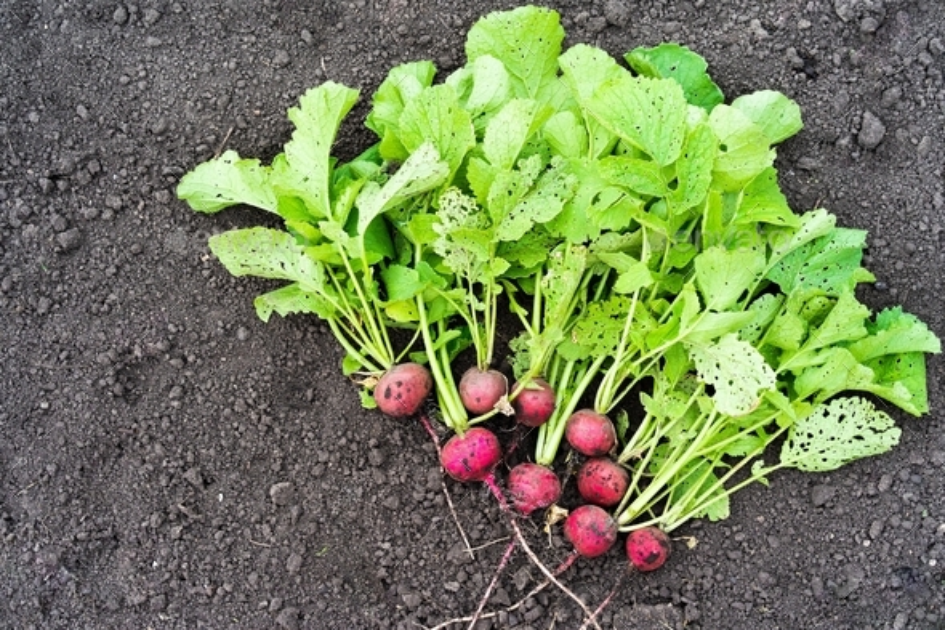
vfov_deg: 24.6
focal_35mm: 55
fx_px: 1443
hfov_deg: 36.3
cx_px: 472
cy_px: 315
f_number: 7.1
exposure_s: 1/250
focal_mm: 55
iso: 800
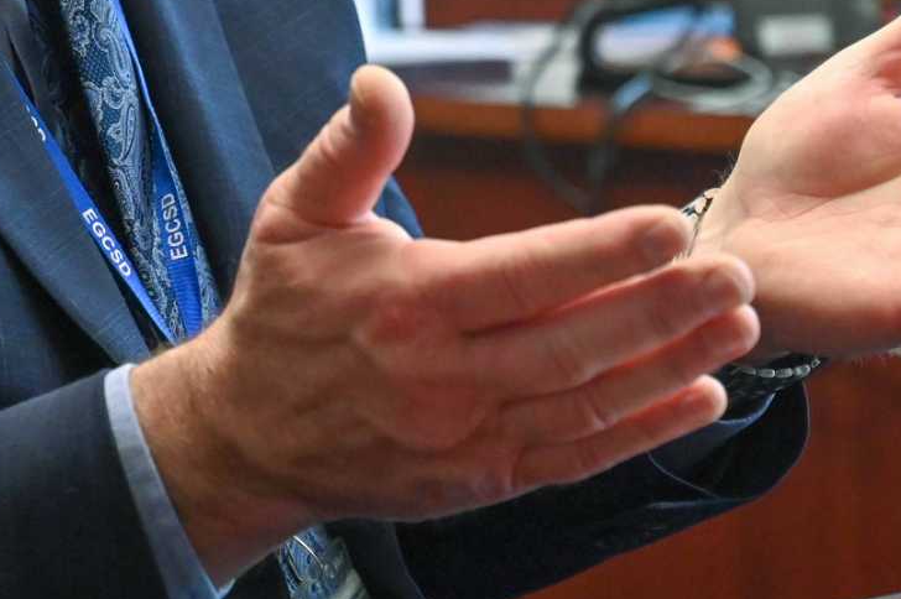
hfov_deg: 11.3
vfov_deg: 7.5
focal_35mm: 180
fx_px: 4501
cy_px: -196
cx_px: 59
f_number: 5
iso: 6400
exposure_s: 1/250
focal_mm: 64
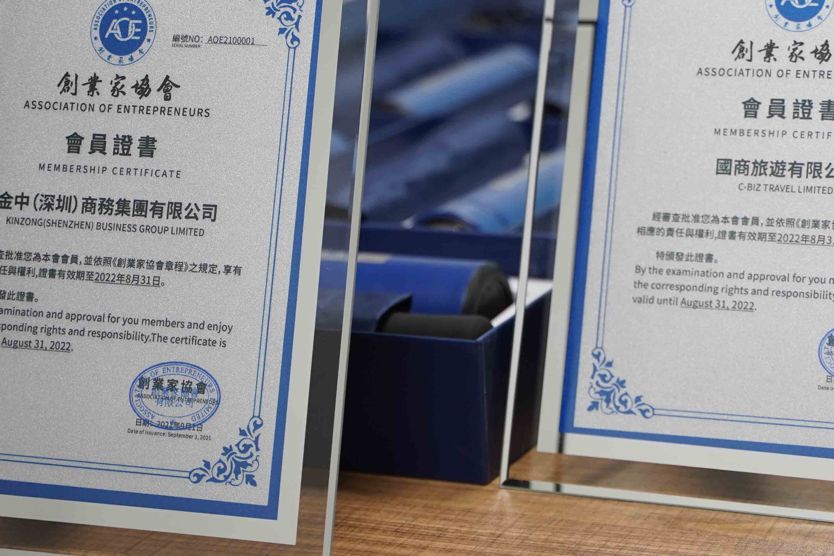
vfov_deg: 12.1
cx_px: 465
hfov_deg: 18.1
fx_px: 2618
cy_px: 220
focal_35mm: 113
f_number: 2.8
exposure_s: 1/80
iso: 400
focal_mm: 55
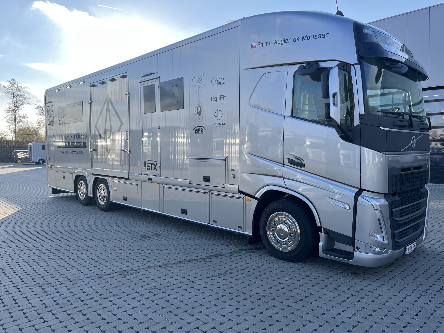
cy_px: 166
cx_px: 222
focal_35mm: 26
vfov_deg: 53.1
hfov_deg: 67.3
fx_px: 333
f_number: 1.6
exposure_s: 1/967
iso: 50
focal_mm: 5.1
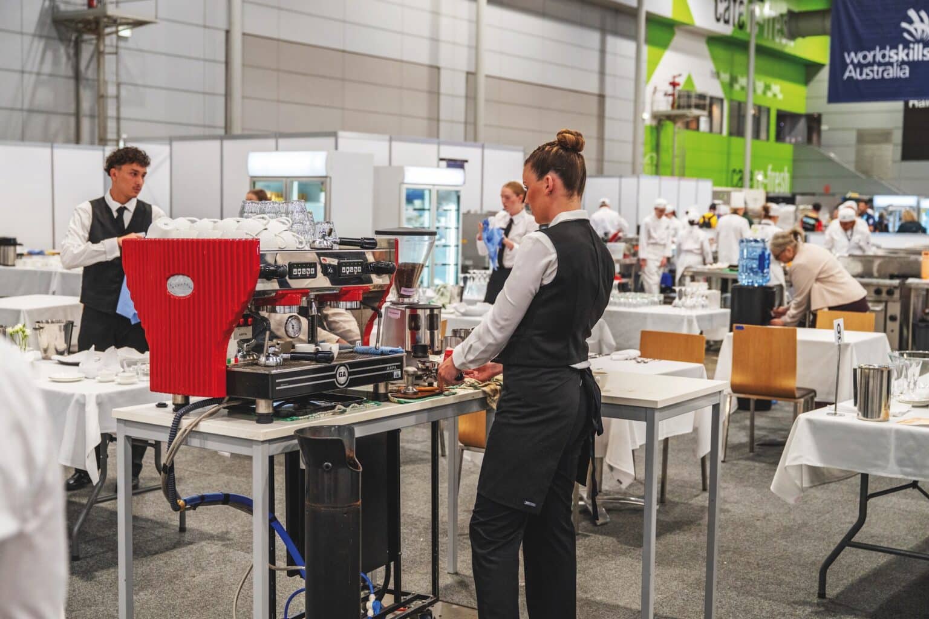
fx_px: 1213
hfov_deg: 41.9
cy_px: 310
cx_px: 464
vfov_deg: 28.6
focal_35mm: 47
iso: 1250
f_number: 4
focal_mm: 47
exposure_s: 1/250
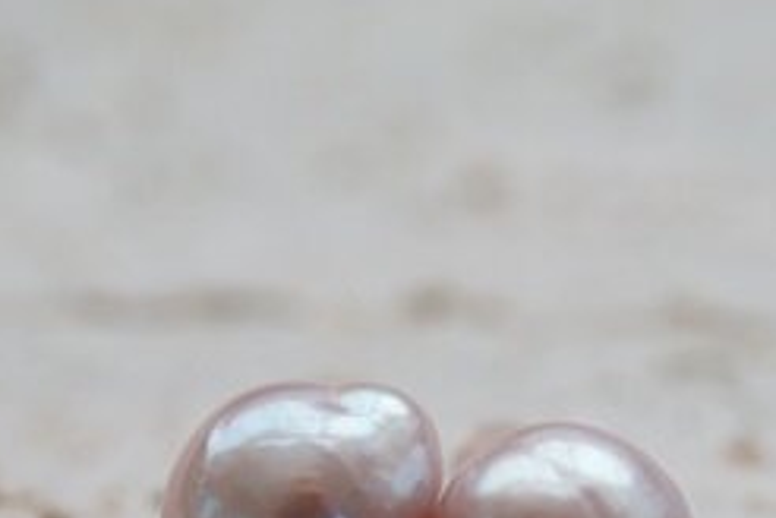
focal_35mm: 130
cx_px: 442
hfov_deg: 15.8
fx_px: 2802
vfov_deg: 10.4
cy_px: 597
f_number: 4
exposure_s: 1/160
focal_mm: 50
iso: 640
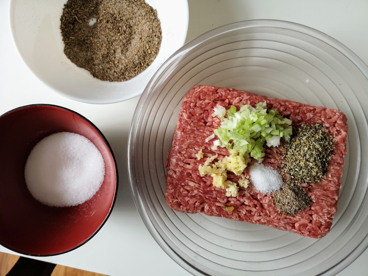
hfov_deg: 65.3
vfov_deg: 51.4
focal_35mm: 27
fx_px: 287
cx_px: 184
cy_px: 138
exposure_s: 1/25
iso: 320
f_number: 1.8
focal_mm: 5.58
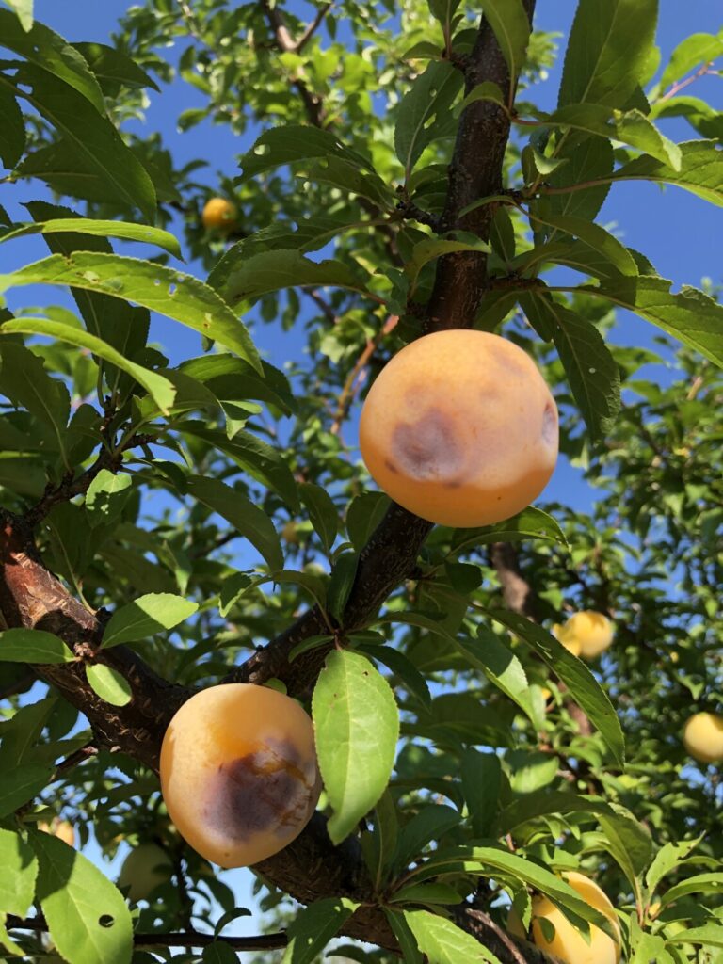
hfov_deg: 49.7
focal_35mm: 28
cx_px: 362
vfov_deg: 63.4
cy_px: 482
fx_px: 780
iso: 20
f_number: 1.8
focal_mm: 4
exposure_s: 1/592
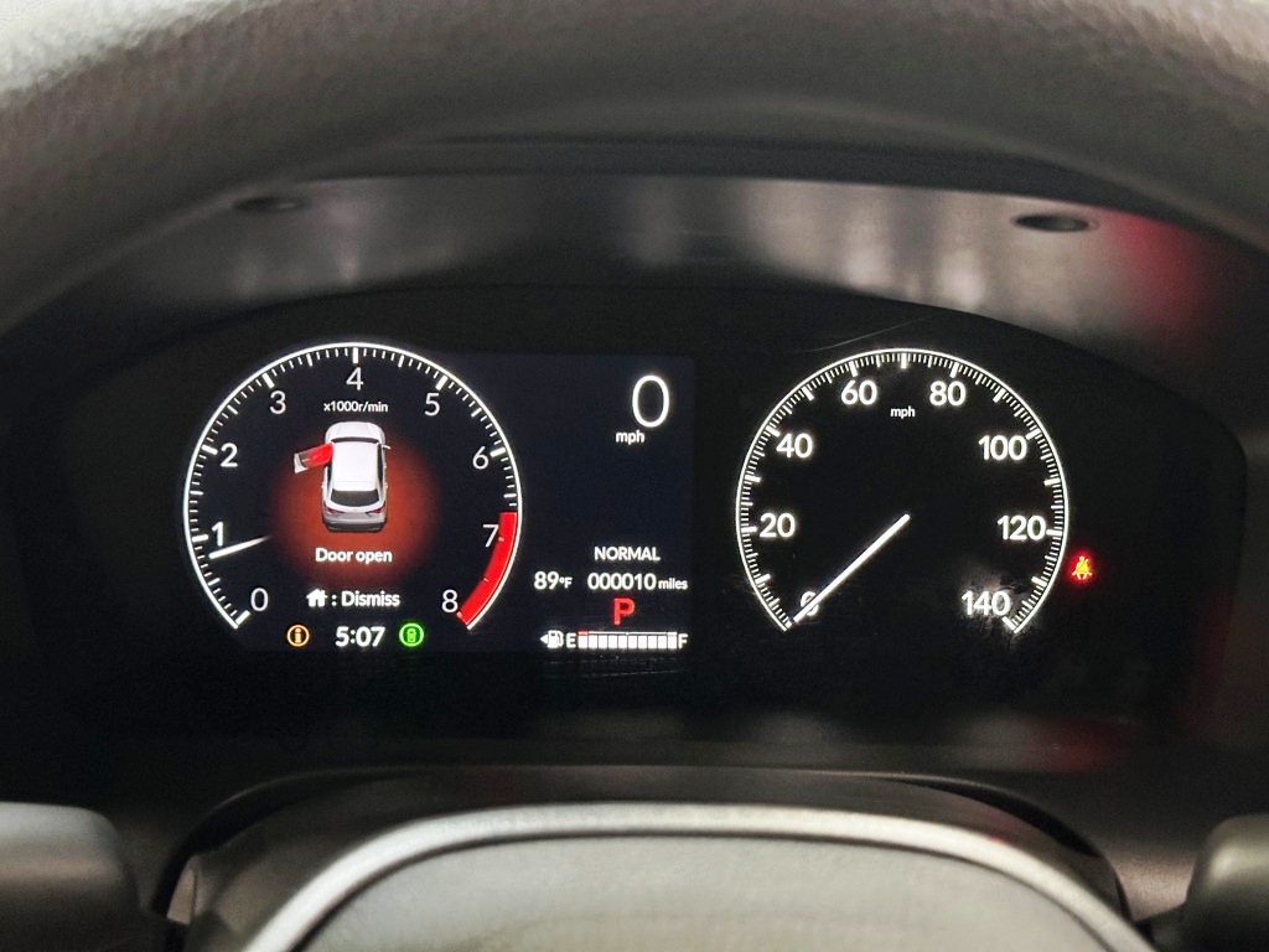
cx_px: 634
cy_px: 476
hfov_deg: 39.7
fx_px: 1760
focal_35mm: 48
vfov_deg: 30.3
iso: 640
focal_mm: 6.86
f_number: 1.78
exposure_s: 1/24
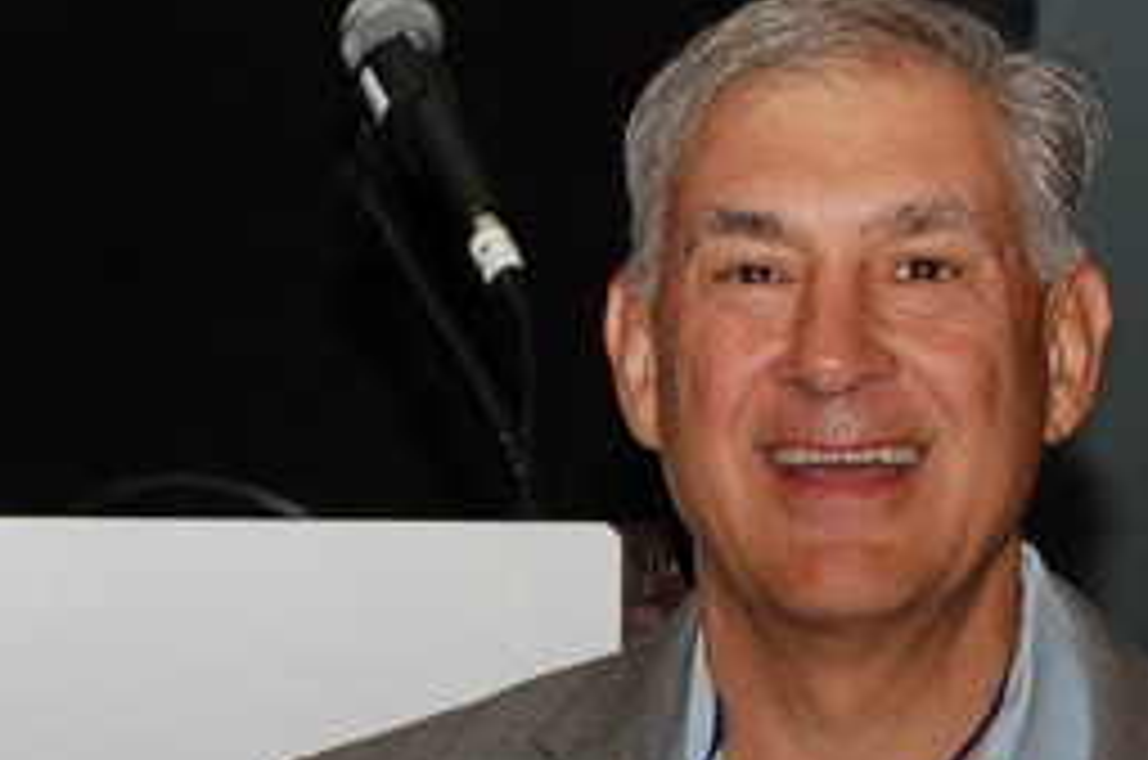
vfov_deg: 5.0
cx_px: -50
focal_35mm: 272
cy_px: 895
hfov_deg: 7.5
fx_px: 8657
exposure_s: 1/125
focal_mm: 66
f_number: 8
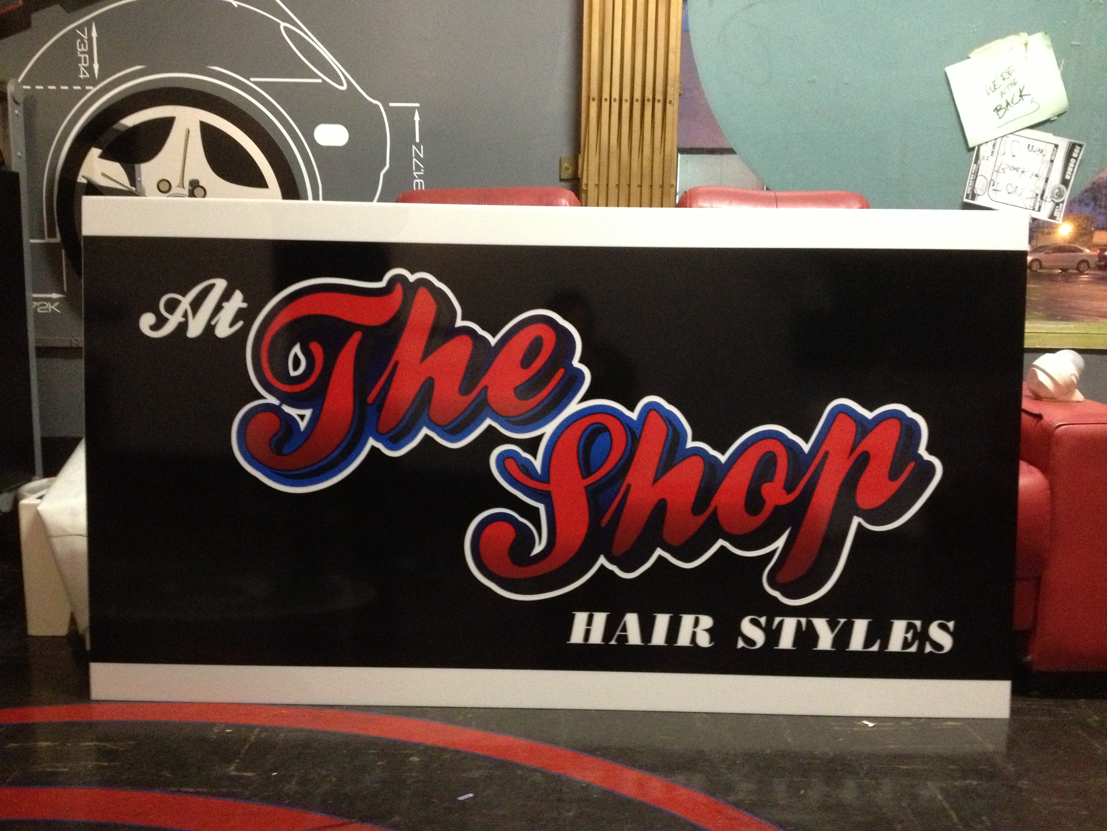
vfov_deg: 40.7
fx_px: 1119
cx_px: 554
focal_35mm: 35
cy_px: 416
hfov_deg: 52.6
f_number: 2.4
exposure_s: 1/15
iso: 800
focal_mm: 4.28
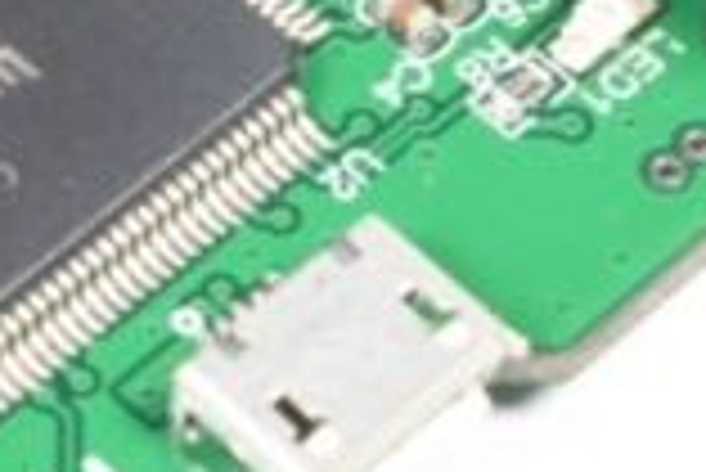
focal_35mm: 352
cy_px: -45
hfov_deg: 5.8
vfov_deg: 3.9
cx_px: -49
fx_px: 6909
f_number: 18
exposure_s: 1/5
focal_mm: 48
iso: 100
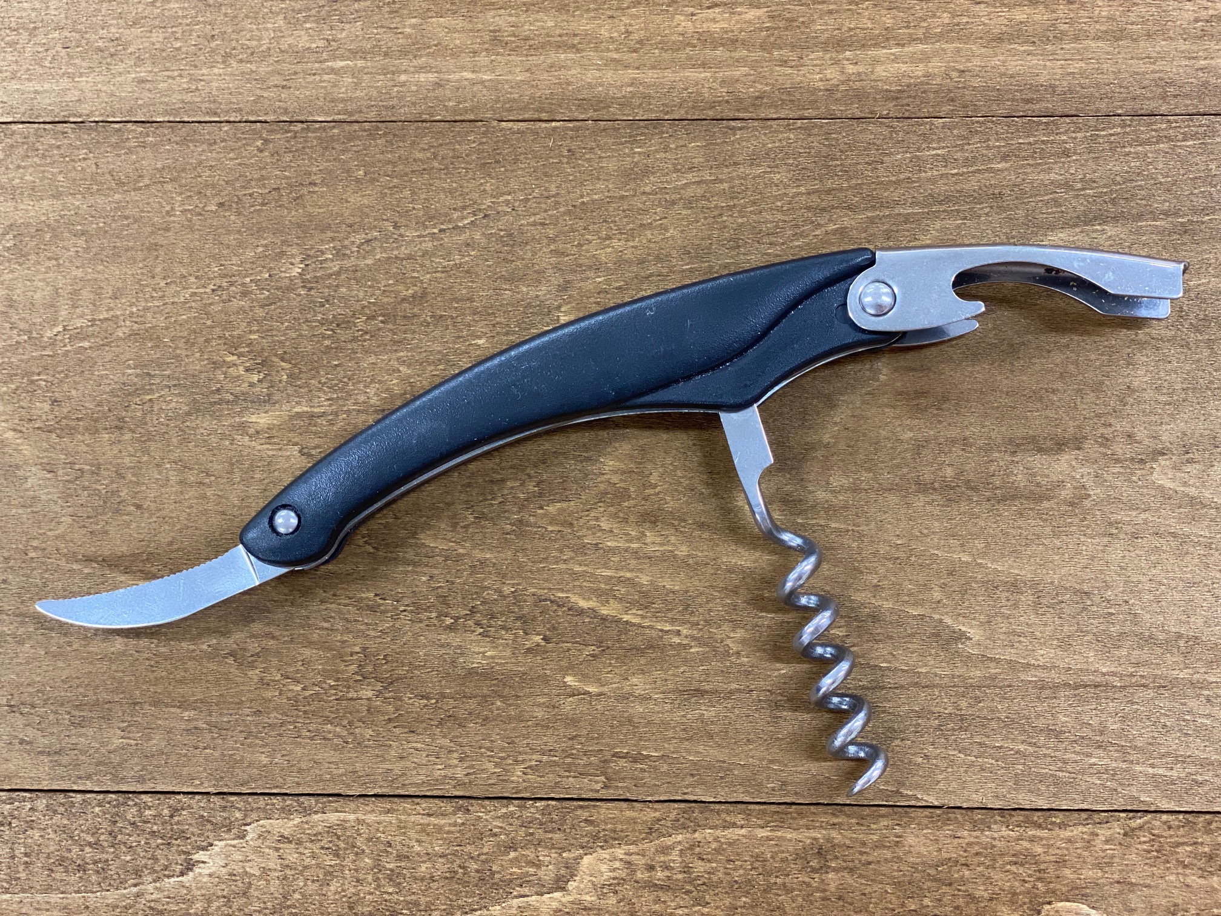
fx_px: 1834
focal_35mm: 52
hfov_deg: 36.8
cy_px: 458
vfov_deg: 28.0
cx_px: 610
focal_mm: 6
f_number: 2
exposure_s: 1/40
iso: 160
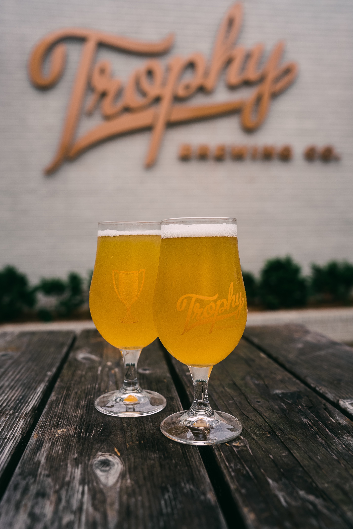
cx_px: 176
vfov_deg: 61.9
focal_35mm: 30
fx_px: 441
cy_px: 264
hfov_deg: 43.7
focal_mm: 30
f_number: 4
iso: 160
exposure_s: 1/160
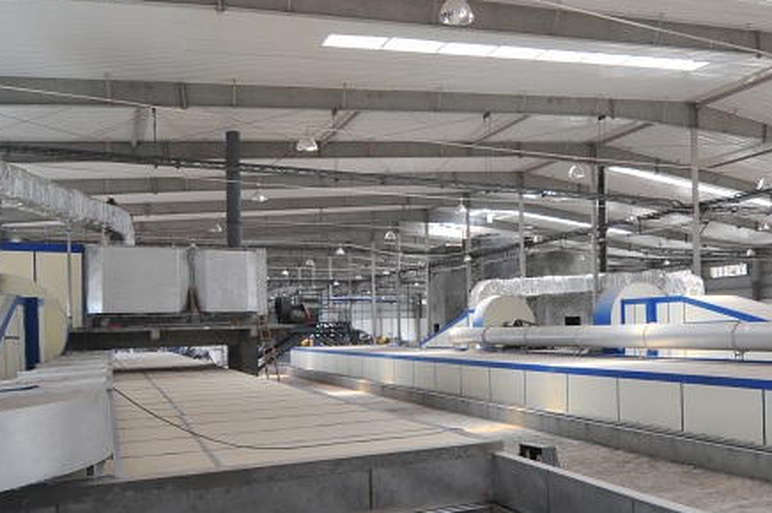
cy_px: 321
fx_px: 707
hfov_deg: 55.2
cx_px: 554
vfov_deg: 39.6
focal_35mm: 33
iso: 320
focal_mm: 12
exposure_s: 1/8
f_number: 13
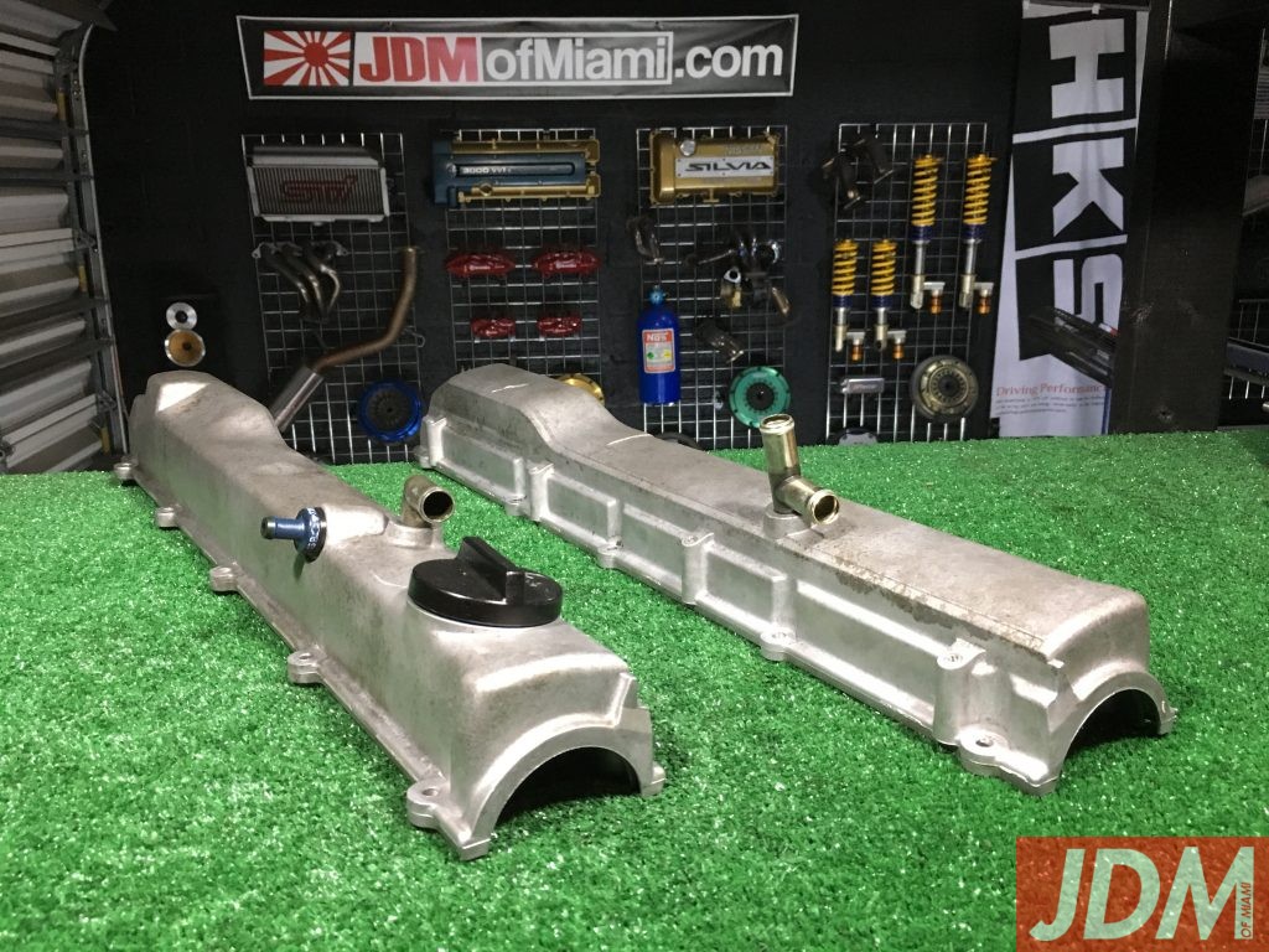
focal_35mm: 29
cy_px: 476
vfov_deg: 48.2
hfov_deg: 61.7
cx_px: 634
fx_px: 1063
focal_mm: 4.15
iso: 200
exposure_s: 1/30
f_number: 2.2
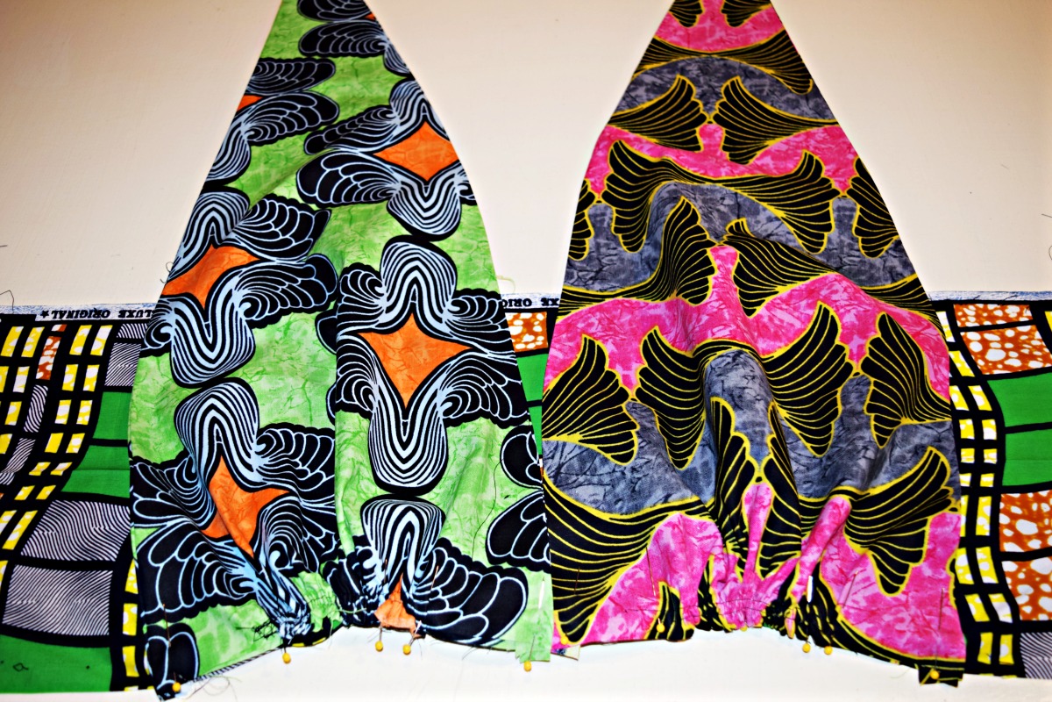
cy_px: 351
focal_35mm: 33
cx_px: 526
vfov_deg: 40.0
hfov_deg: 57.2
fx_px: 964
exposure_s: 1/60
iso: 450
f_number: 3.8
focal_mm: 22
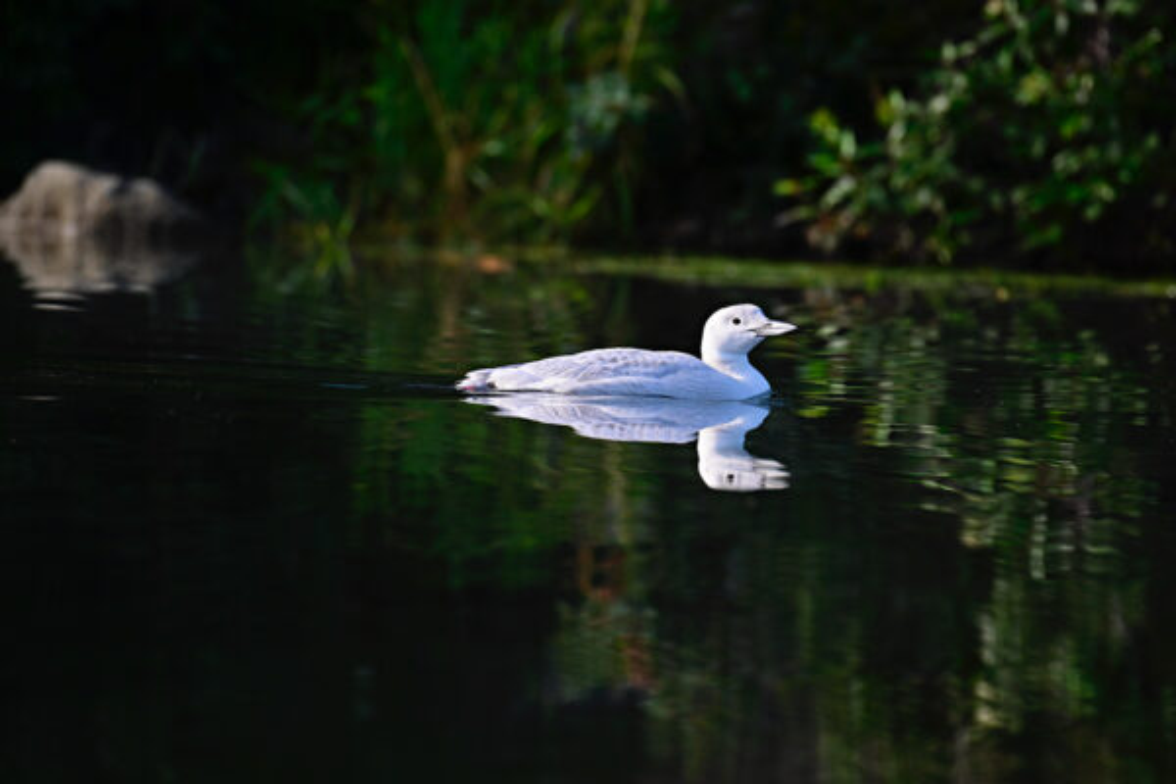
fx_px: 26131
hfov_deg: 2.6
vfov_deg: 1.7
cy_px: 392
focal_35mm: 800
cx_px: 588
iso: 1000
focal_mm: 800
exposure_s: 1/1000
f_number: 8
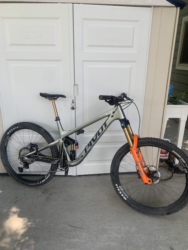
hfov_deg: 53.1
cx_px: 94
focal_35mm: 26
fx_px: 188
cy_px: 125
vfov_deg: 67.3
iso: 25
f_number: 1.8
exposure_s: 1/218
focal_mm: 4.25
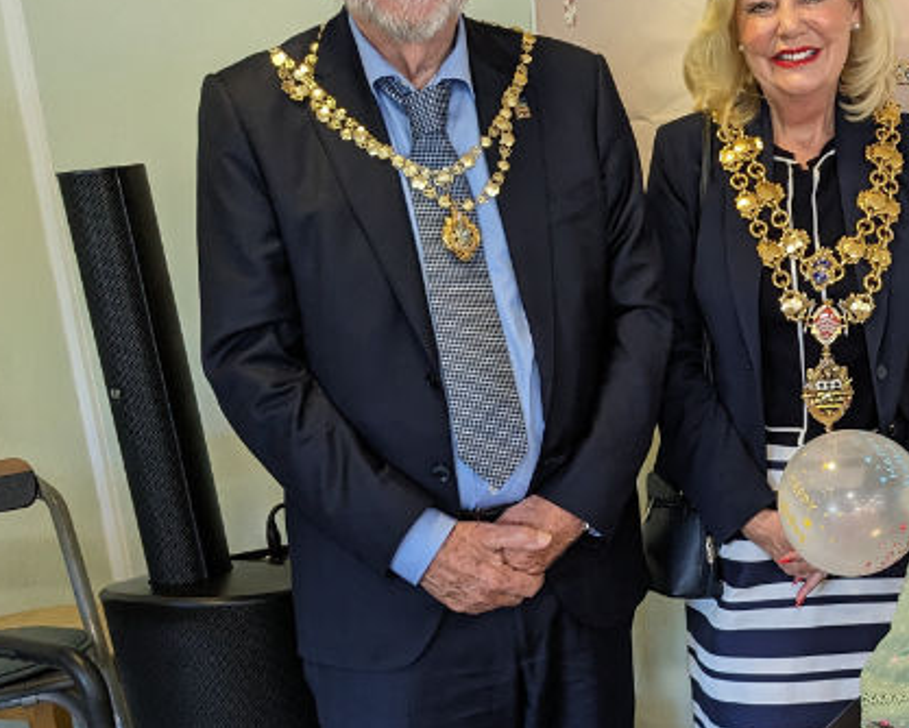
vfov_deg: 28.1
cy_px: 422
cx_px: 866
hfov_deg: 32.5
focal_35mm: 54
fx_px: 1453
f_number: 1.7
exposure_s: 1/50
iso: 224
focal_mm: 4.4
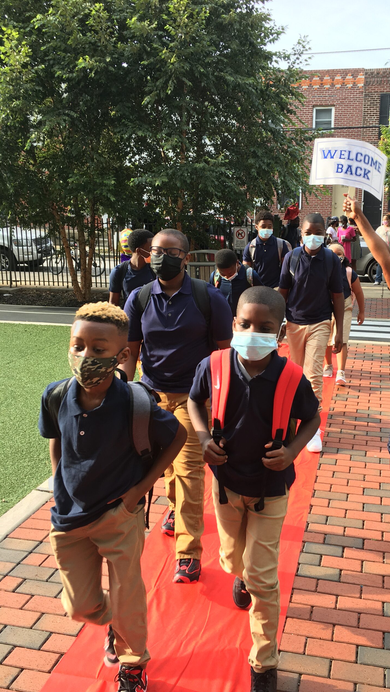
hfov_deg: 36.3
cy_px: 346
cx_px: 262
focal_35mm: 32
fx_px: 588
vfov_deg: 61.0
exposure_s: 1/186
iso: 25
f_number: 2.2
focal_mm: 4.15
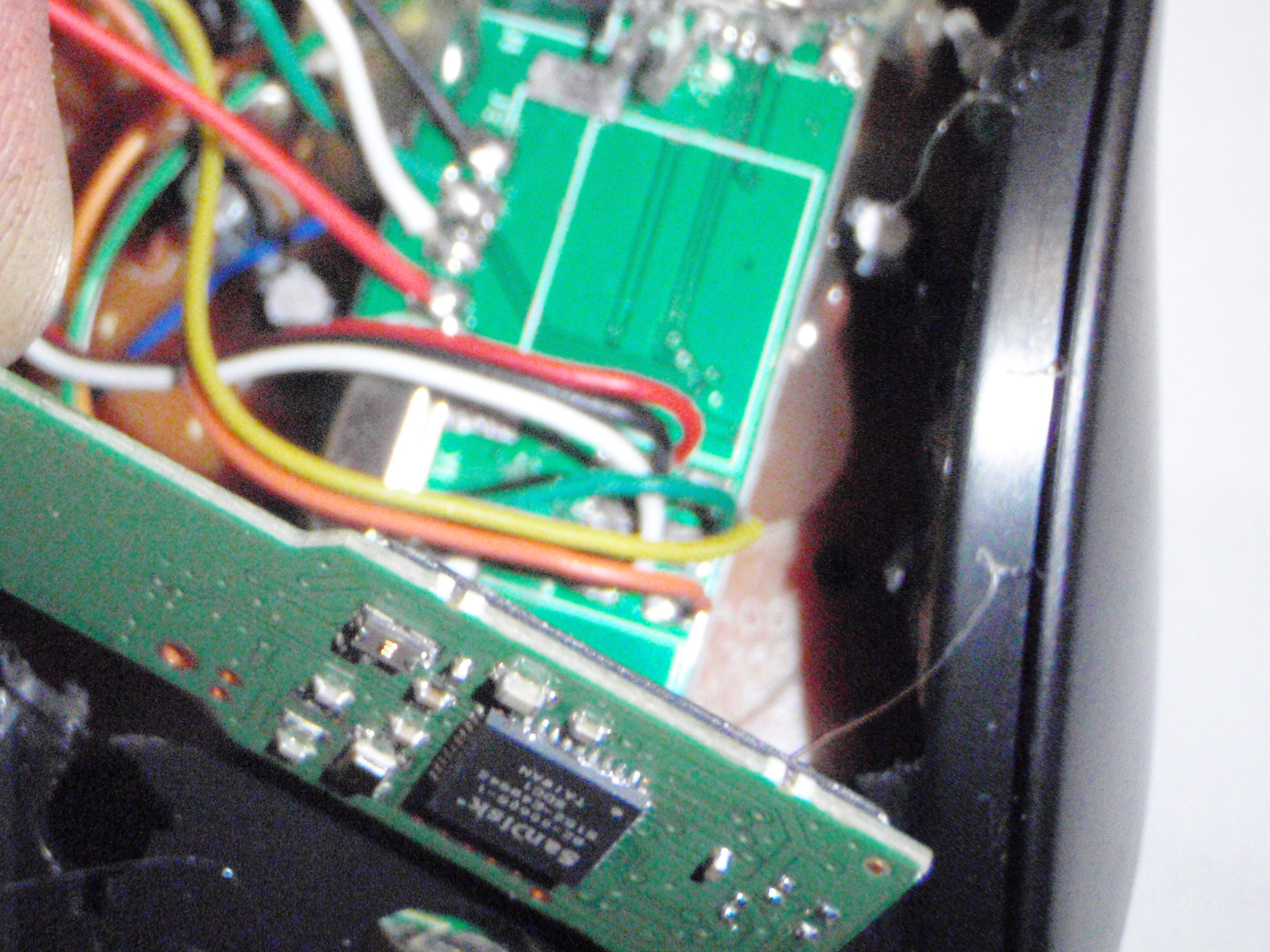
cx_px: 363
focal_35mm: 56
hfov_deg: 33.8
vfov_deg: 25.8
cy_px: 248
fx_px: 2054
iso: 800
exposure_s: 1/60
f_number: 4.1
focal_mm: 6.53
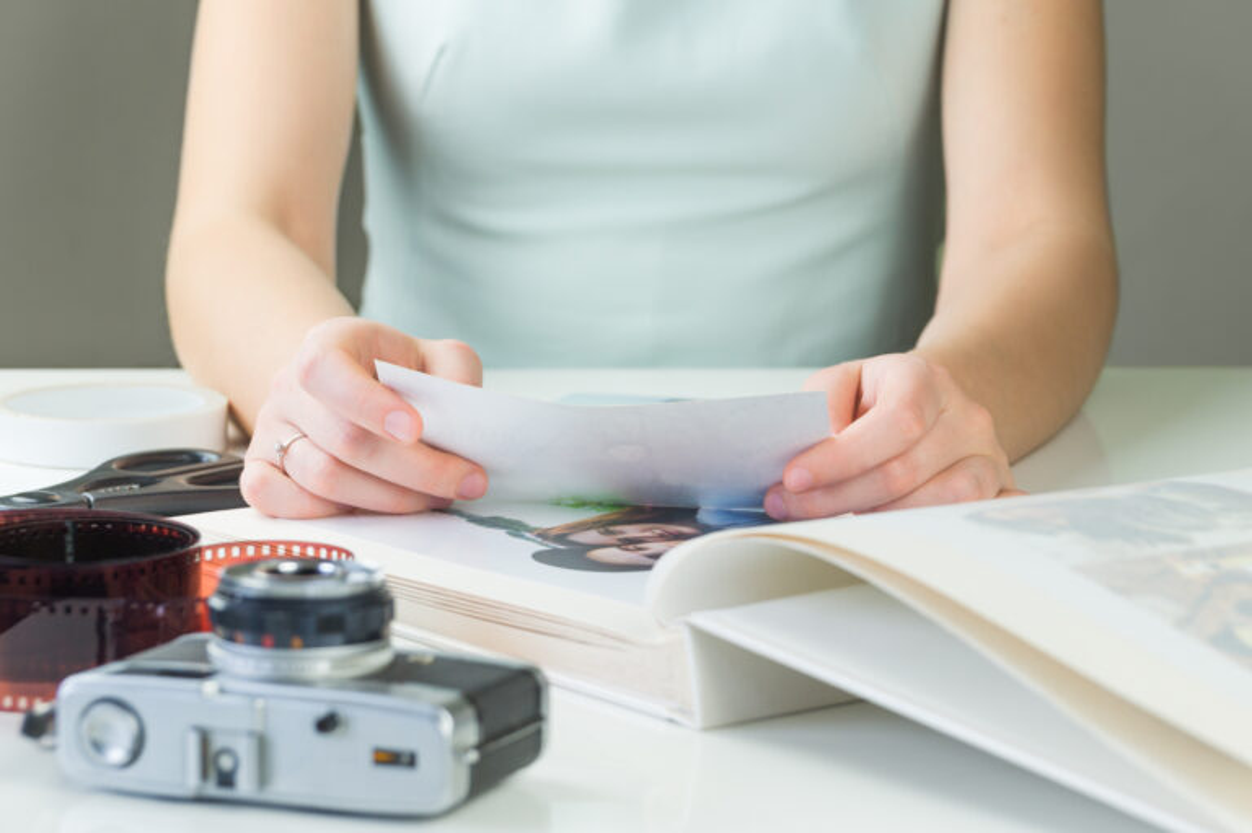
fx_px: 4431
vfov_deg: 10.7
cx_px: 626
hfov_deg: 16.1
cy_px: 416
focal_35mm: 128
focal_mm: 85
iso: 200
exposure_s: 1/30
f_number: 6.3
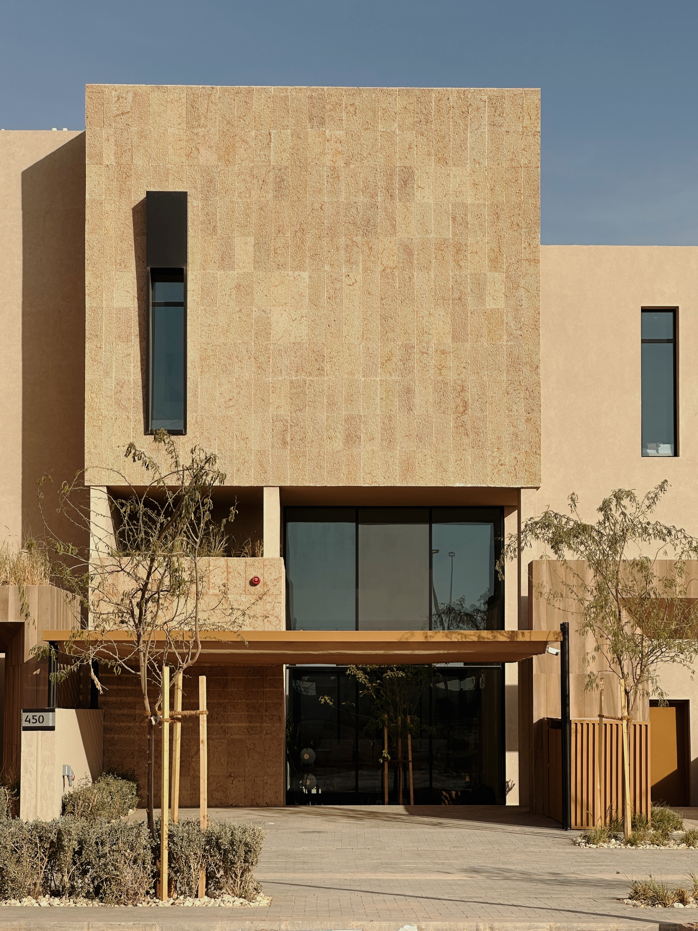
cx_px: 349
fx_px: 2070
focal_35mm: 77
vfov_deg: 25.3
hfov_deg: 19.1
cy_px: 466
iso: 32
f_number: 2.8
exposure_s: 1/1263
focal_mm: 9
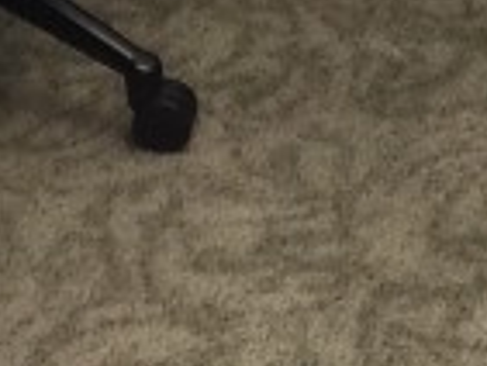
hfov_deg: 9.4
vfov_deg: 6.8
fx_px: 2957
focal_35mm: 210
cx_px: 131
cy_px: -414
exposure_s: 1/15
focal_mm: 4.15
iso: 50
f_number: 2.2
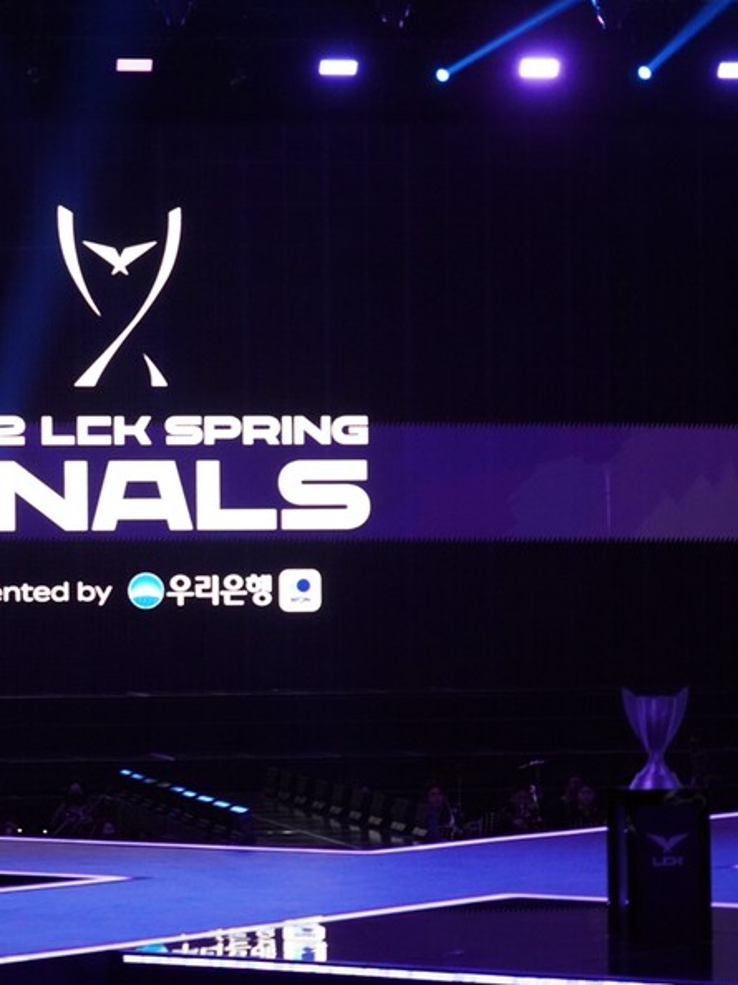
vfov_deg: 16.3
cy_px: 494
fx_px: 3442
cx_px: 163
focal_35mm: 121
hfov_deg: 12.2
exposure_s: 1/250
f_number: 5.6
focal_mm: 83
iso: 8000
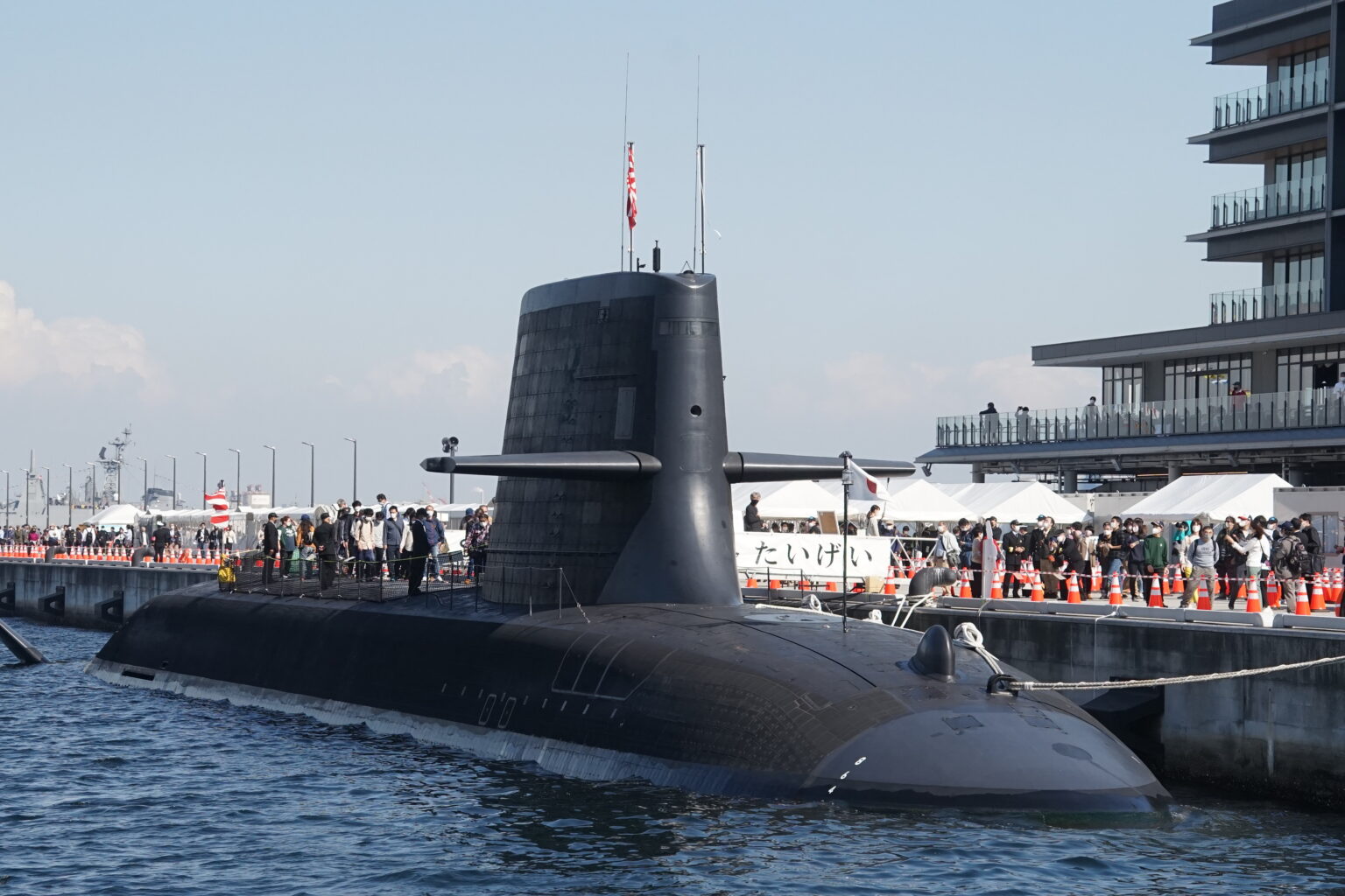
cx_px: 672
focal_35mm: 112
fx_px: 4184
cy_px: 448
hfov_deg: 18.3
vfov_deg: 12.2
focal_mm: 75
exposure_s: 1/2000
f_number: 8
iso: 800
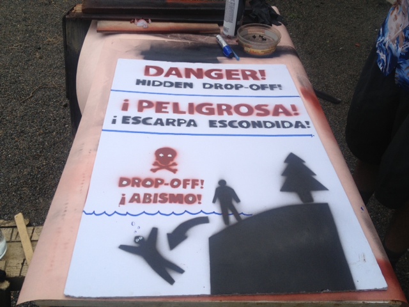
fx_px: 414
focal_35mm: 35
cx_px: 204
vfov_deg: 40.7
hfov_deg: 52.6
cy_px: 154
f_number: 2.4
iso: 50
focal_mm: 4.28
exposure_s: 1/1022
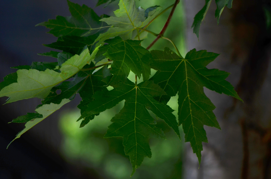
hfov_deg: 8.3
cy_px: 90
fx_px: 1859
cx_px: 136
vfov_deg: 5.5
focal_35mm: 248
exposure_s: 1/1600
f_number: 5.3
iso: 100
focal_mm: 165
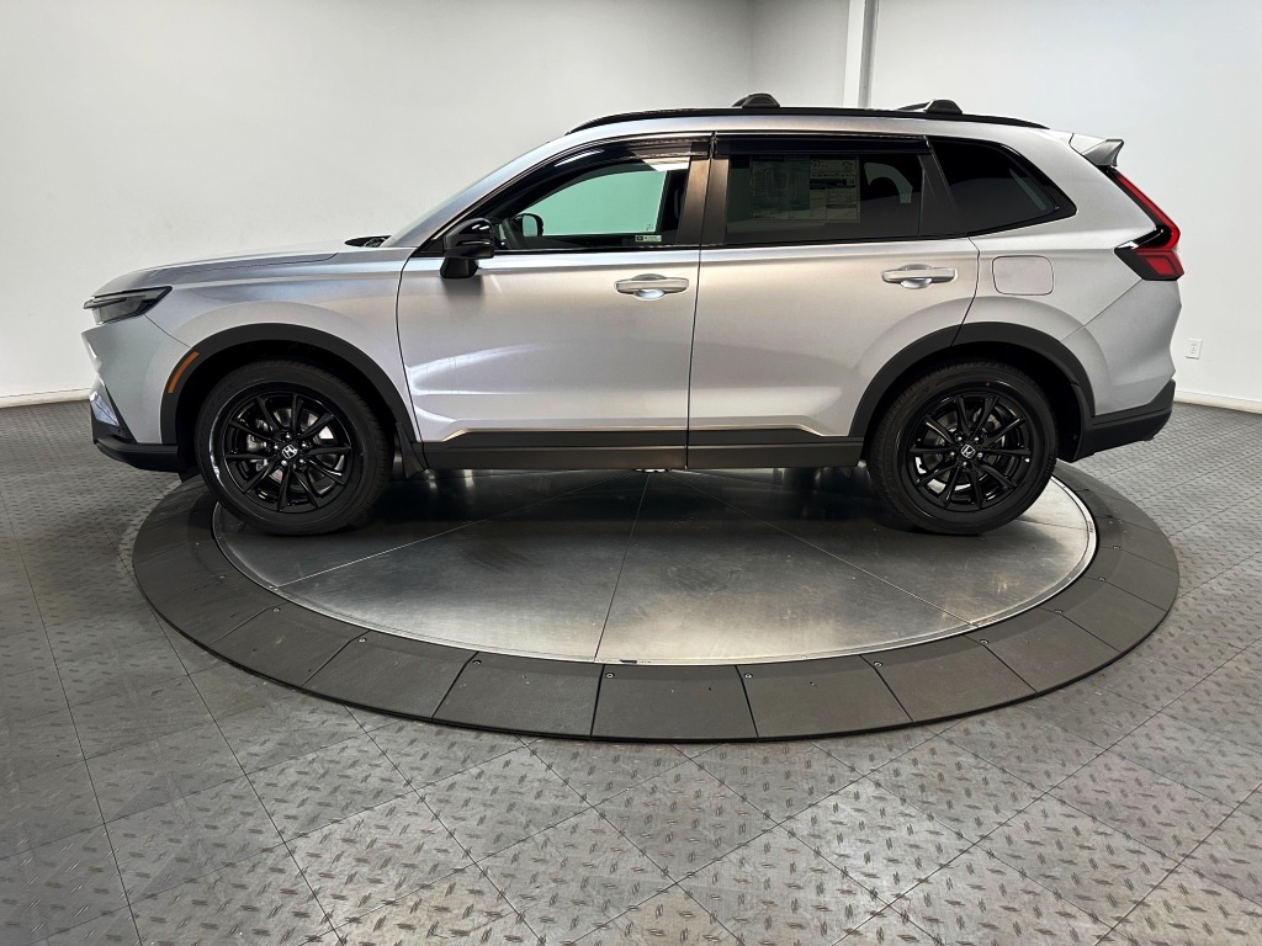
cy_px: 473
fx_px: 875
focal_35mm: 24
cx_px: 631
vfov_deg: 56.8
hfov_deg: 71.6
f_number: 1.78
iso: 320
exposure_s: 1/60
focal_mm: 6.86
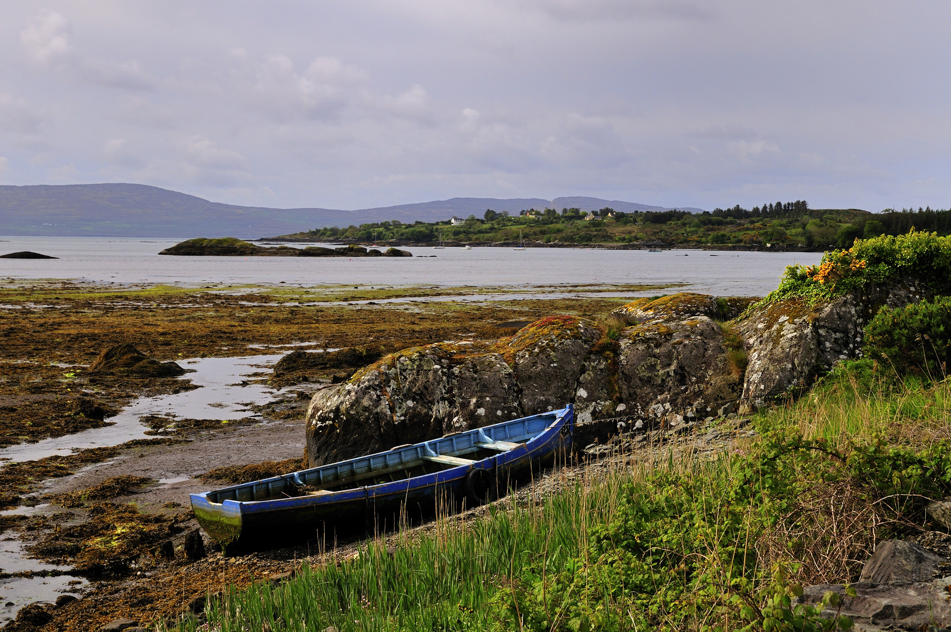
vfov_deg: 22.6
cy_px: 316
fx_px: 1583
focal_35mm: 60
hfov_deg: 33.4
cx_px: 476
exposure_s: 1/320
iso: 200
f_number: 9
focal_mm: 40
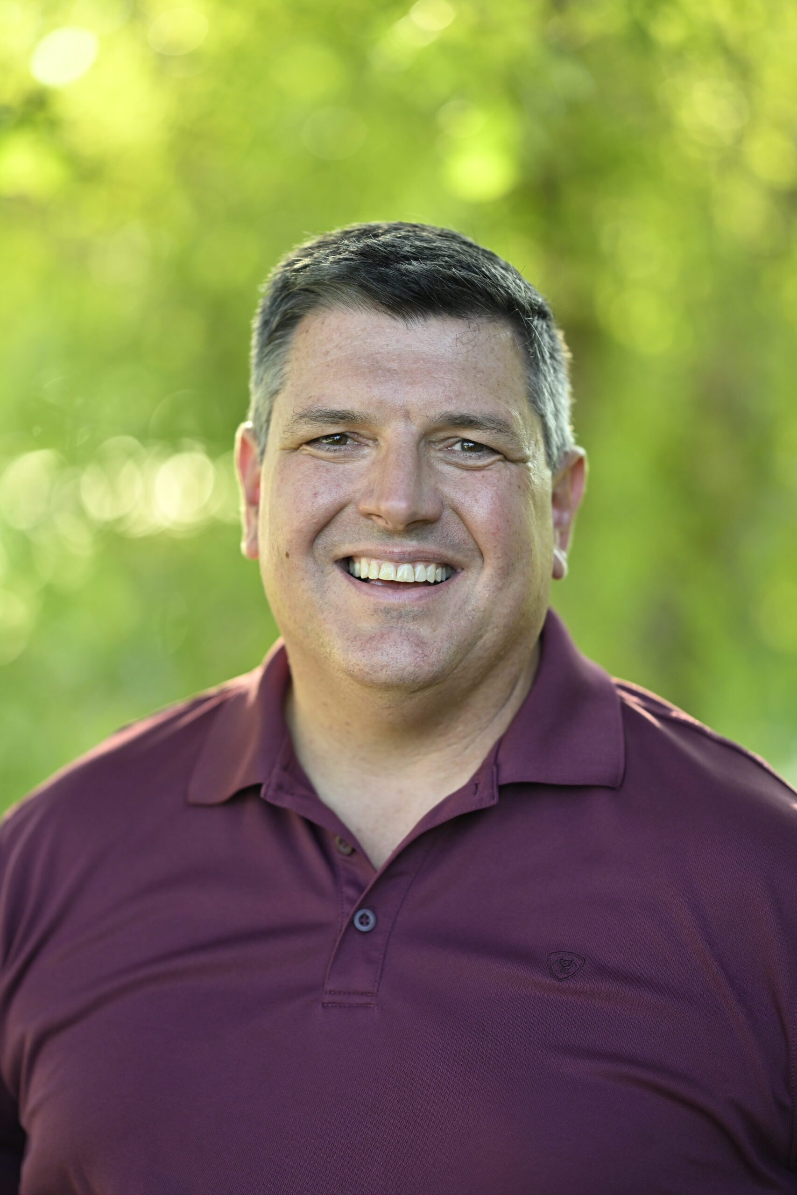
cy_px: 598
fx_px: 2822
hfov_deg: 16.1
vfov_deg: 23.9
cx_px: 398
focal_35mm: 85
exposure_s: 1/1000
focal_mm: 85
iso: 400
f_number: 1.8
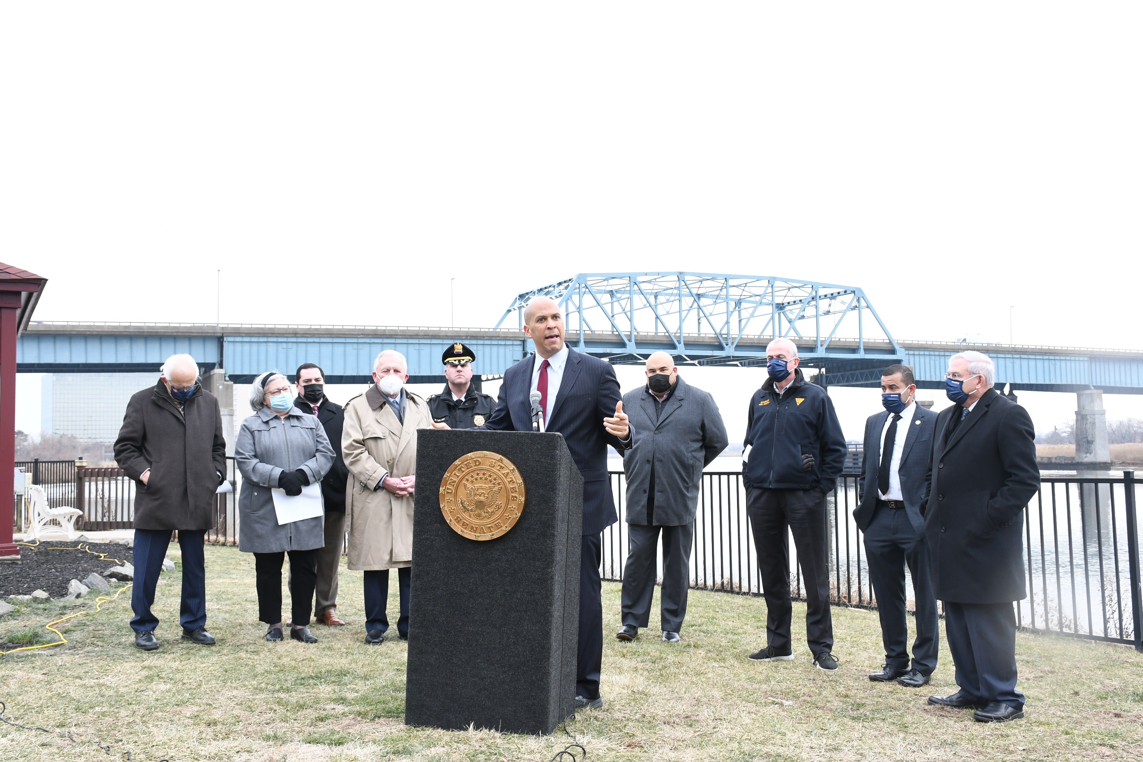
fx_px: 1238
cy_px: 381
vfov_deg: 34.2
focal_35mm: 39
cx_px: 572
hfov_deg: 49.6
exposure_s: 1/320
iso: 800
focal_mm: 26
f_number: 9
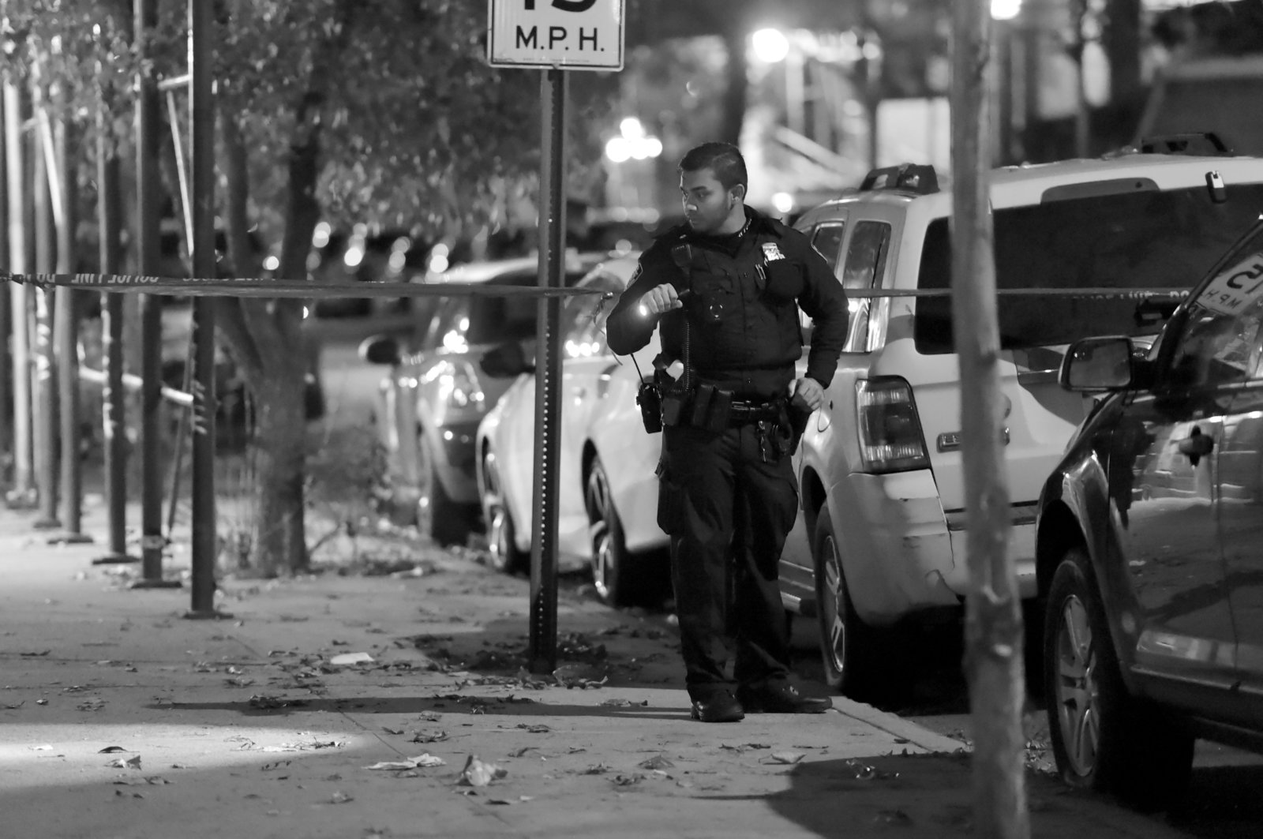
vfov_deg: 7.2
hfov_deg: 10.8
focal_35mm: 190
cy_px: 420
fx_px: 6658
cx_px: 632
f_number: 2.8
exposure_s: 1/125
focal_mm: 190
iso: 20000
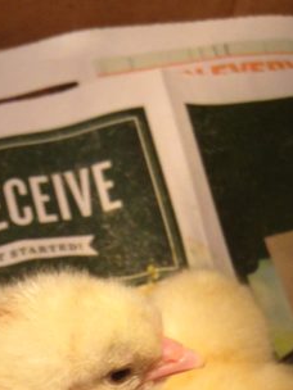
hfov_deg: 12.7
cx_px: -136
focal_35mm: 111
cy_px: 564
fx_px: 1253
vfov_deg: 16.4
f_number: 2.4
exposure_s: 1/30
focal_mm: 4.12
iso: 50
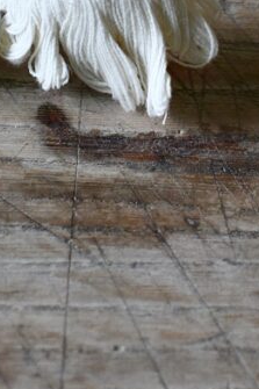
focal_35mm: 258
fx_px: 2787
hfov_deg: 5.3
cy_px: -39
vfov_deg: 7.9
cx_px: 199
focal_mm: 50
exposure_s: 1/125
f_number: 2.8
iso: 900
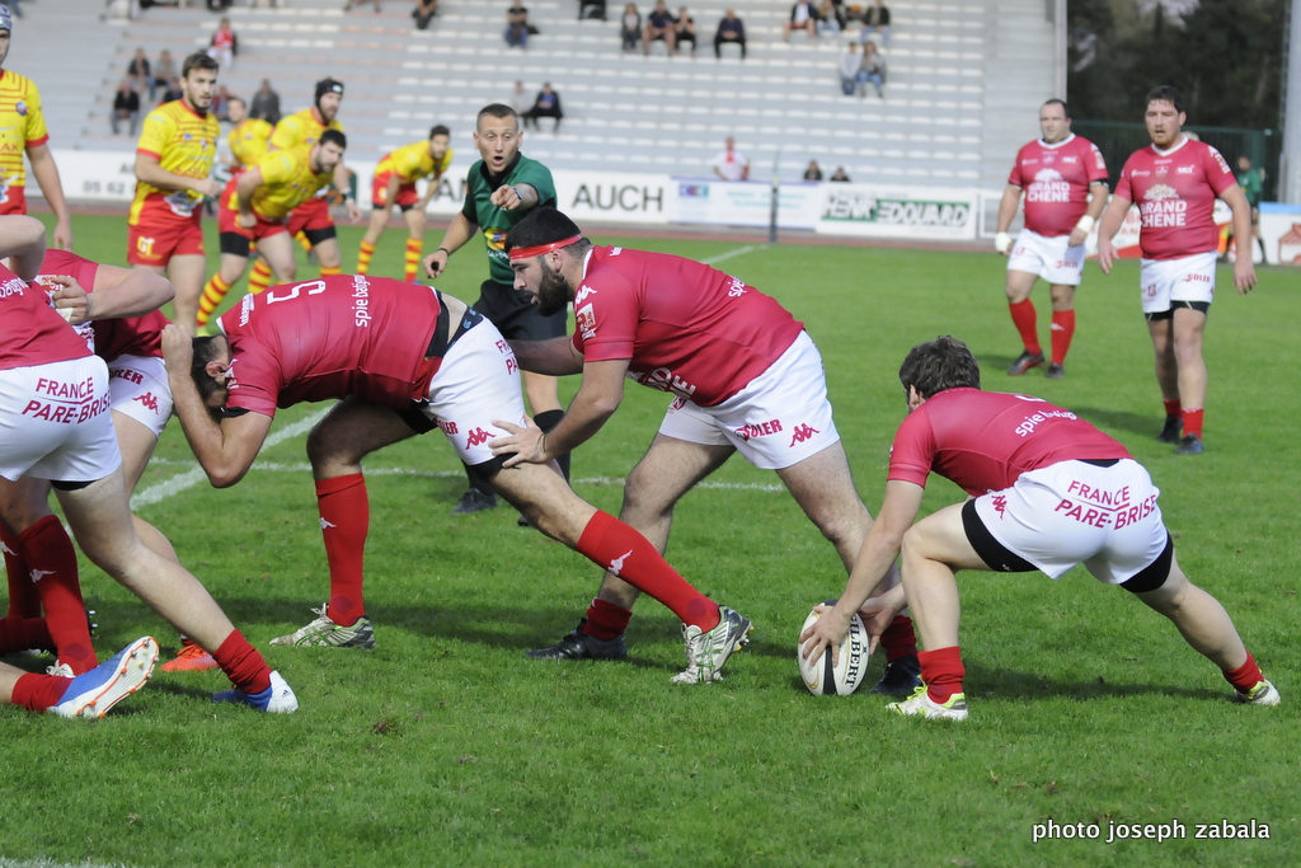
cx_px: 650
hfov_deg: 19.5
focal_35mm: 105
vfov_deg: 13.0
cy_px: 434
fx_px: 3795
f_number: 2.8
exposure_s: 1/400
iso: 1250
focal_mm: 70
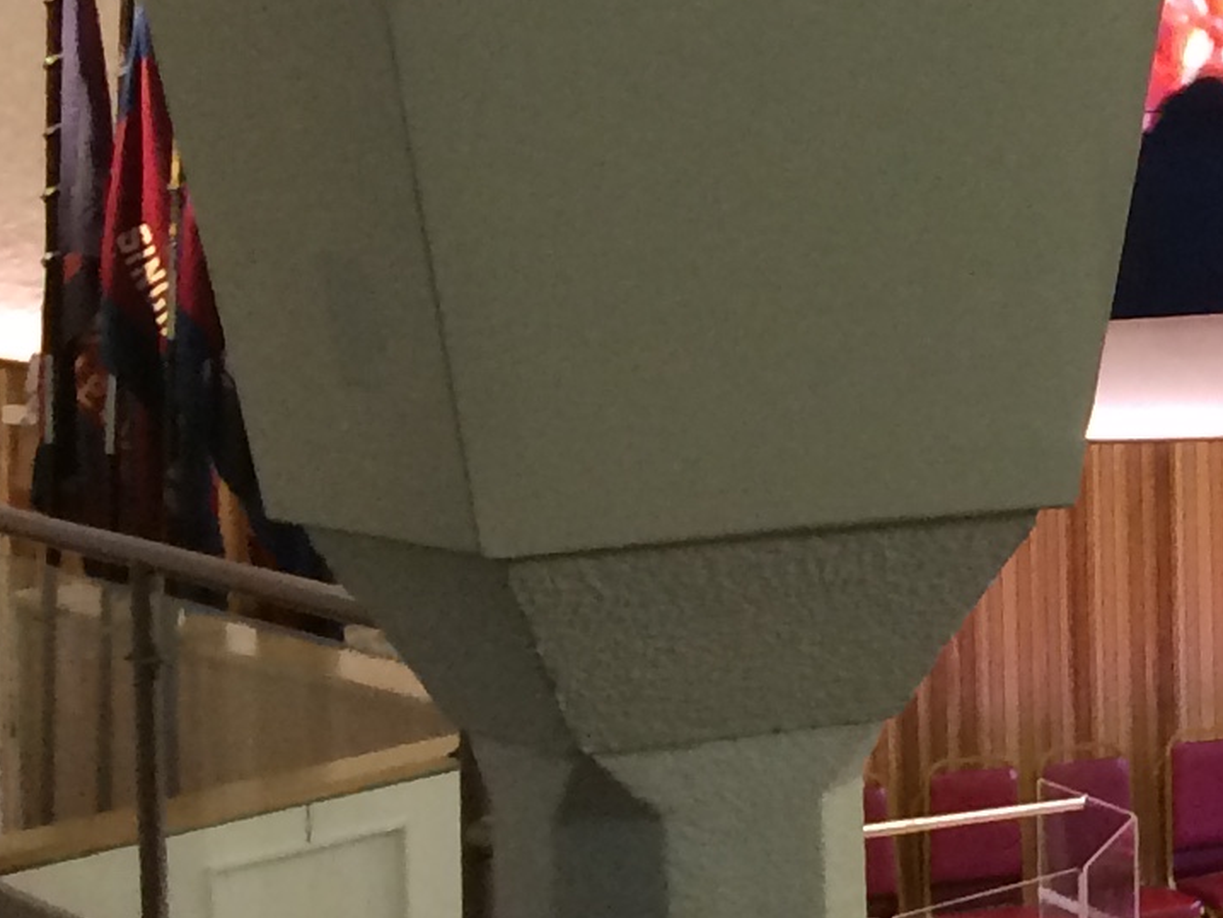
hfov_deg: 13.0
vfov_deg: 11.2
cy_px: 196
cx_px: 2432
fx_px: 4664
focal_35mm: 132
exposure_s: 1/33
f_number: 2.2
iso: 125
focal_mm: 4.15
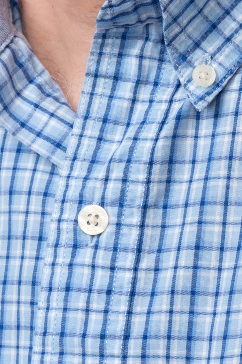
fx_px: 5767
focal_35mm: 572
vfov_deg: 3.6
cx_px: 75
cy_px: -237
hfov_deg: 2.4
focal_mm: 75
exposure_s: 1/100
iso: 200
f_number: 6.3
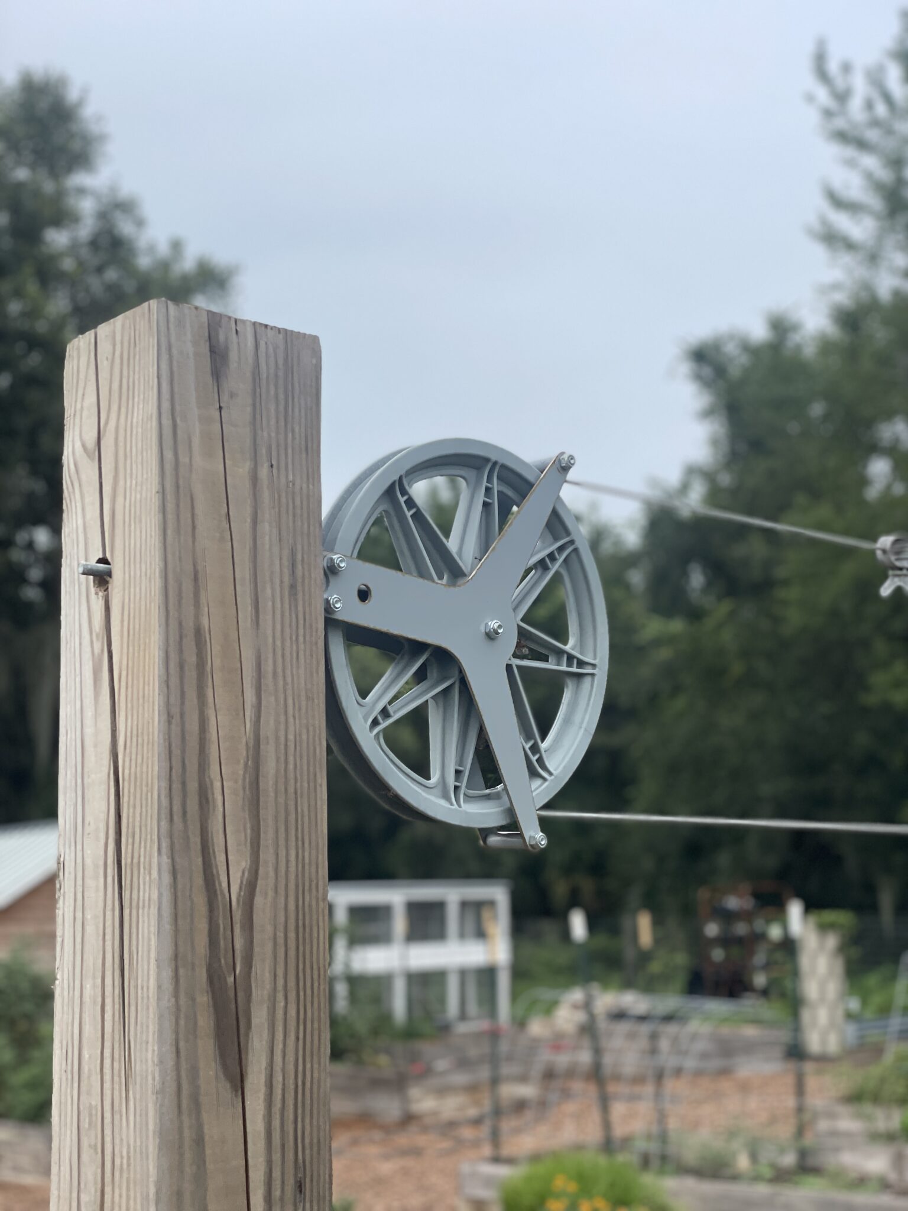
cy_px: 606
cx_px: 454
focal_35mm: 52
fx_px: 1819
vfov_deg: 36.8
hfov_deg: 28.0
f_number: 2
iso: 32
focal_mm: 6
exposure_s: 1/1370
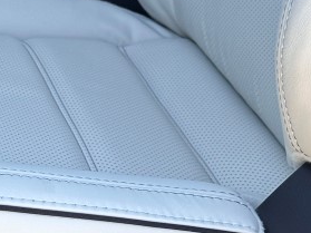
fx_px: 1581
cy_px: 179
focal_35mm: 176
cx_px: -60
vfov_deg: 8.4
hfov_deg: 11.0
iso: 64
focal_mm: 6.86
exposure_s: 1/452
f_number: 1.78
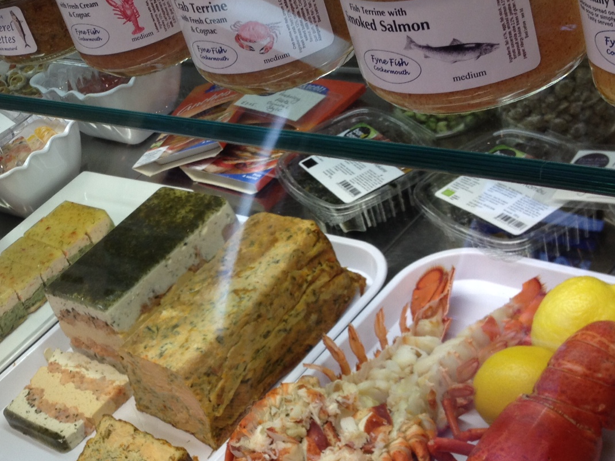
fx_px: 1190
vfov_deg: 21.9
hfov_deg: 28.2
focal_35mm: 67
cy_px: 256
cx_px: 101
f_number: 2.4
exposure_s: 1/40
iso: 50
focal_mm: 4.28
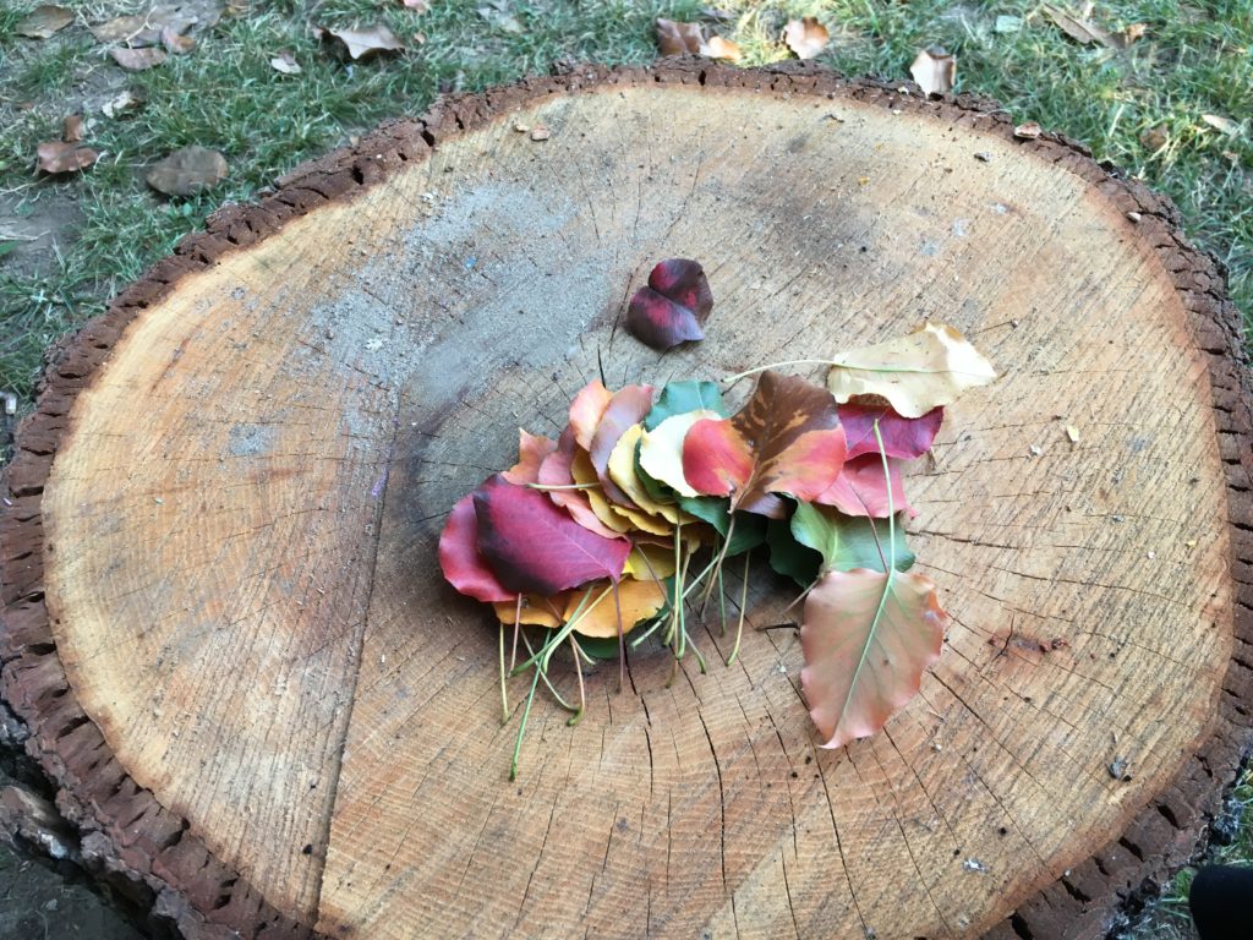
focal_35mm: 29
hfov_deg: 61.7
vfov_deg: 48.2
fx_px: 1050
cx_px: 626
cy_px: 470
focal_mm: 4.15
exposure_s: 1/30
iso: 25
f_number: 2.2
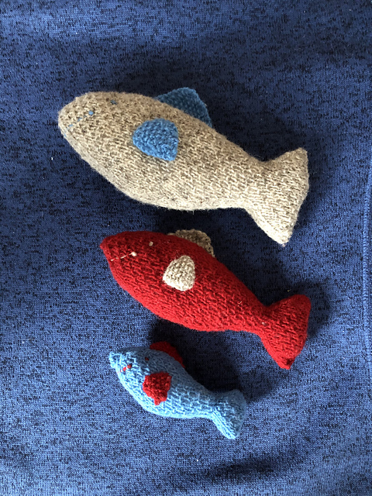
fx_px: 401
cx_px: 186
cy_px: 248
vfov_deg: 63.4
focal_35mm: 28
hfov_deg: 49.7
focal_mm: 3.99
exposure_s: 1/4
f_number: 1.8
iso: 100
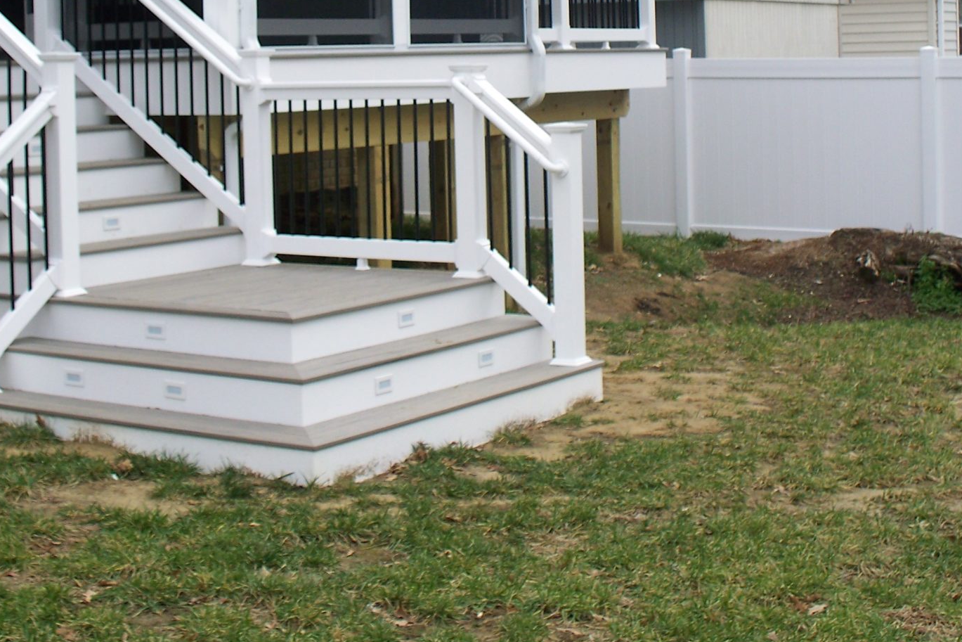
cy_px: -9
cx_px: 465
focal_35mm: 70
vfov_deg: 18.9
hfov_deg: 28.8
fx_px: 1871
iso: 64
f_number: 2.8
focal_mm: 7.54
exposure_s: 1/320
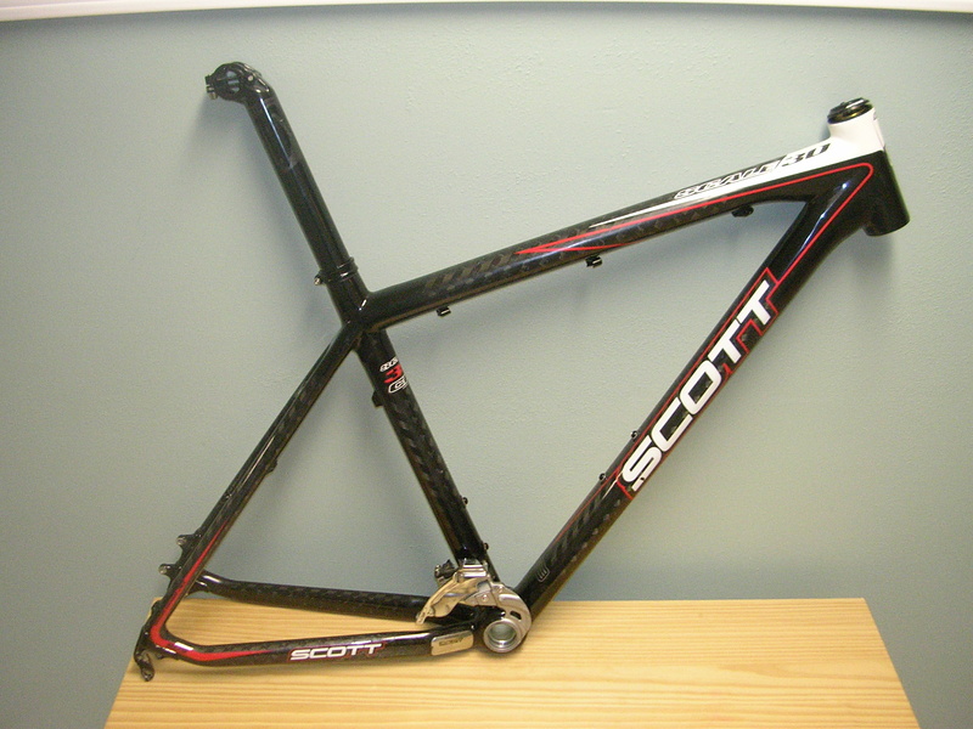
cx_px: 486
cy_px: 364
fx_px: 1068
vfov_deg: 37.7
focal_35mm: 38
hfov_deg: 49.0
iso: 200
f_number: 2.8
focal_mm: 5.8
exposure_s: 1/23.5
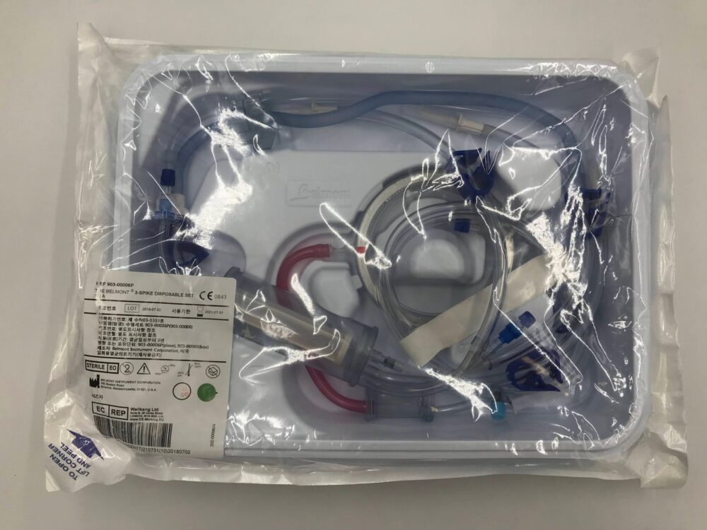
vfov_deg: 49.7
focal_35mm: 28
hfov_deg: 63.4
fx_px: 572
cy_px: 265
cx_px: 354
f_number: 1.8
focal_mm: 3.99
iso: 20
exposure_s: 1/292
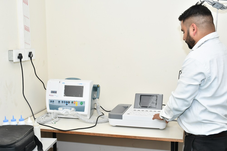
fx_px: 303
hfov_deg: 41.1
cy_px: 76
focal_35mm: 48
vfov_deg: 28.1
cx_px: 114
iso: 400
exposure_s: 1/125
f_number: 8
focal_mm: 32
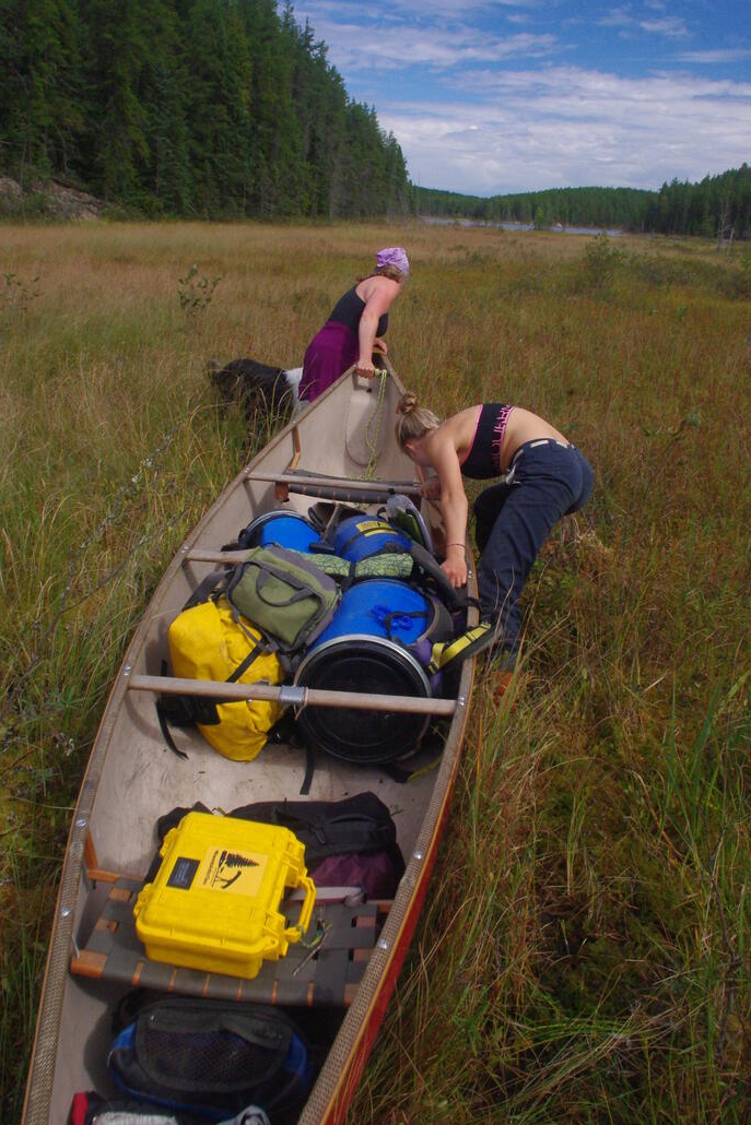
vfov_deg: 63.6
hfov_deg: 45.0
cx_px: 379
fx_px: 907
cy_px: 527
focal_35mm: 29
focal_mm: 18
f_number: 16
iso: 800
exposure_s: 1/125
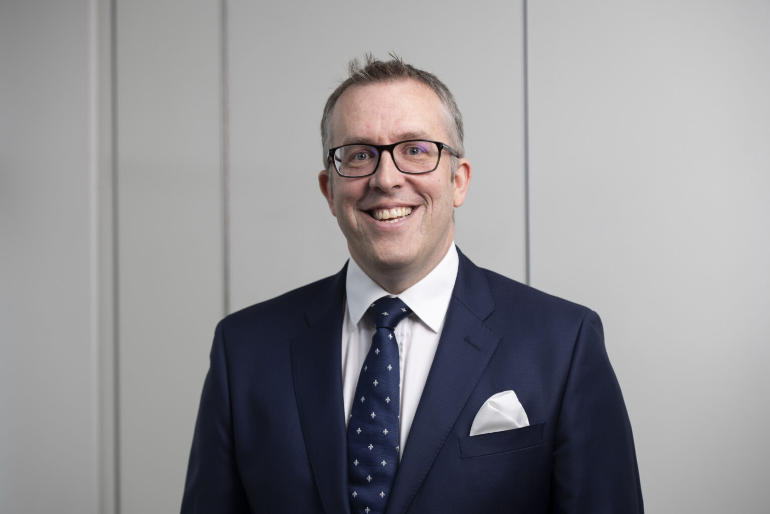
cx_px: 385
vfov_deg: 15.2
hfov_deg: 22.6
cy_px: 257
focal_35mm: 90
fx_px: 1925
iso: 200
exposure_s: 1/50
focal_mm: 90
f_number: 5
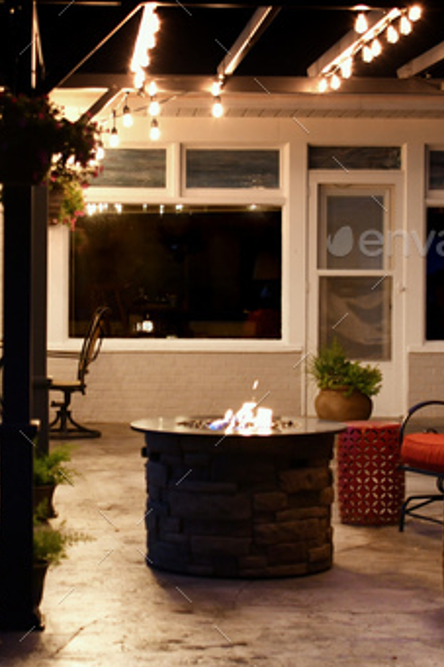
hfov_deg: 15.0
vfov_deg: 22.4
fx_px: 1683
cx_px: 115
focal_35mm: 91
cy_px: 334
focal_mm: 35
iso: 1250
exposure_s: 1/25
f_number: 2.5
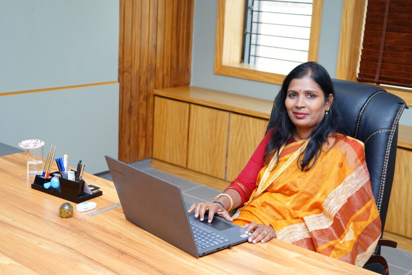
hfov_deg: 40.3
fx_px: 561
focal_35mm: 49
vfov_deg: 27.5
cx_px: 206
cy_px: 138
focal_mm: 49
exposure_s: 1/200
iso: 1250
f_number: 5
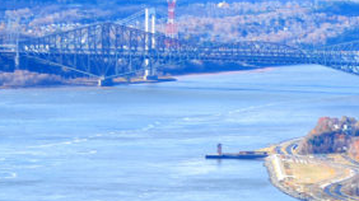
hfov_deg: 5.5
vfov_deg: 3.1
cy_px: 386
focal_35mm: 388
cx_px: 463
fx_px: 3690
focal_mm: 102
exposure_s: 1/500
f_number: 4.5
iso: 200
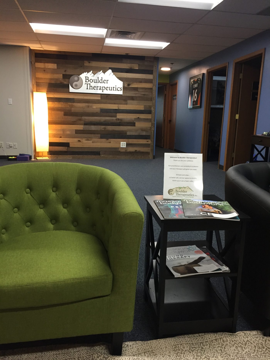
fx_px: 302
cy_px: 180
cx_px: 135
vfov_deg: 61.7
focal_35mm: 29
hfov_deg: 48.2
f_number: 2.2
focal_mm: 4.15
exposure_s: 1/30
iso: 125
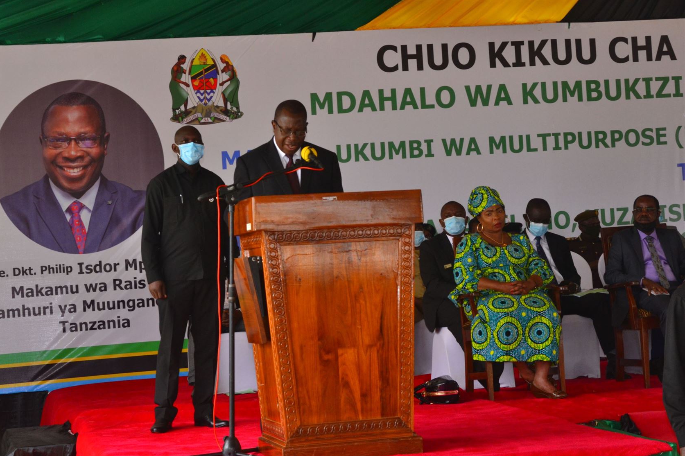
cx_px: 339
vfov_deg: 16.3
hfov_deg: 24.3
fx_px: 1588
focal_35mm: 84
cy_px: 230
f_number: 10
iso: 800
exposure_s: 1/160
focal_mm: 55
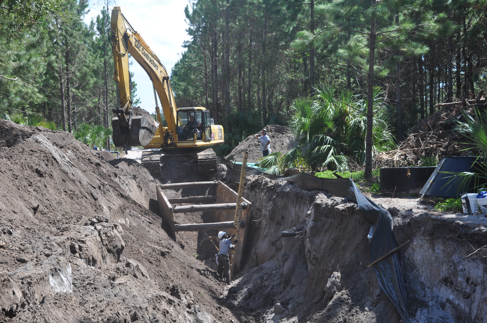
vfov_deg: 30.8
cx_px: 244
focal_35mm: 44
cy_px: 162
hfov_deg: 45.0
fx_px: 588
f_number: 7.1
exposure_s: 1/200
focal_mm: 29
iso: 200
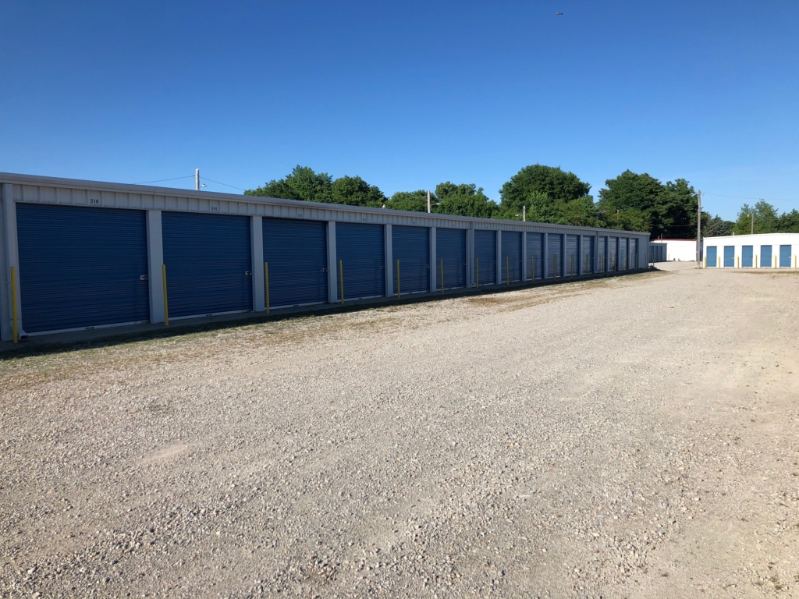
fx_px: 646
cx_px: 400
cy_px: 300
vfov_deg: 49.7
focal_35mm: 28
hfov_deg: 63.4
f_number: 1.8
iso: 20
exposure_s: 1/2208
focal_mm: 3.99
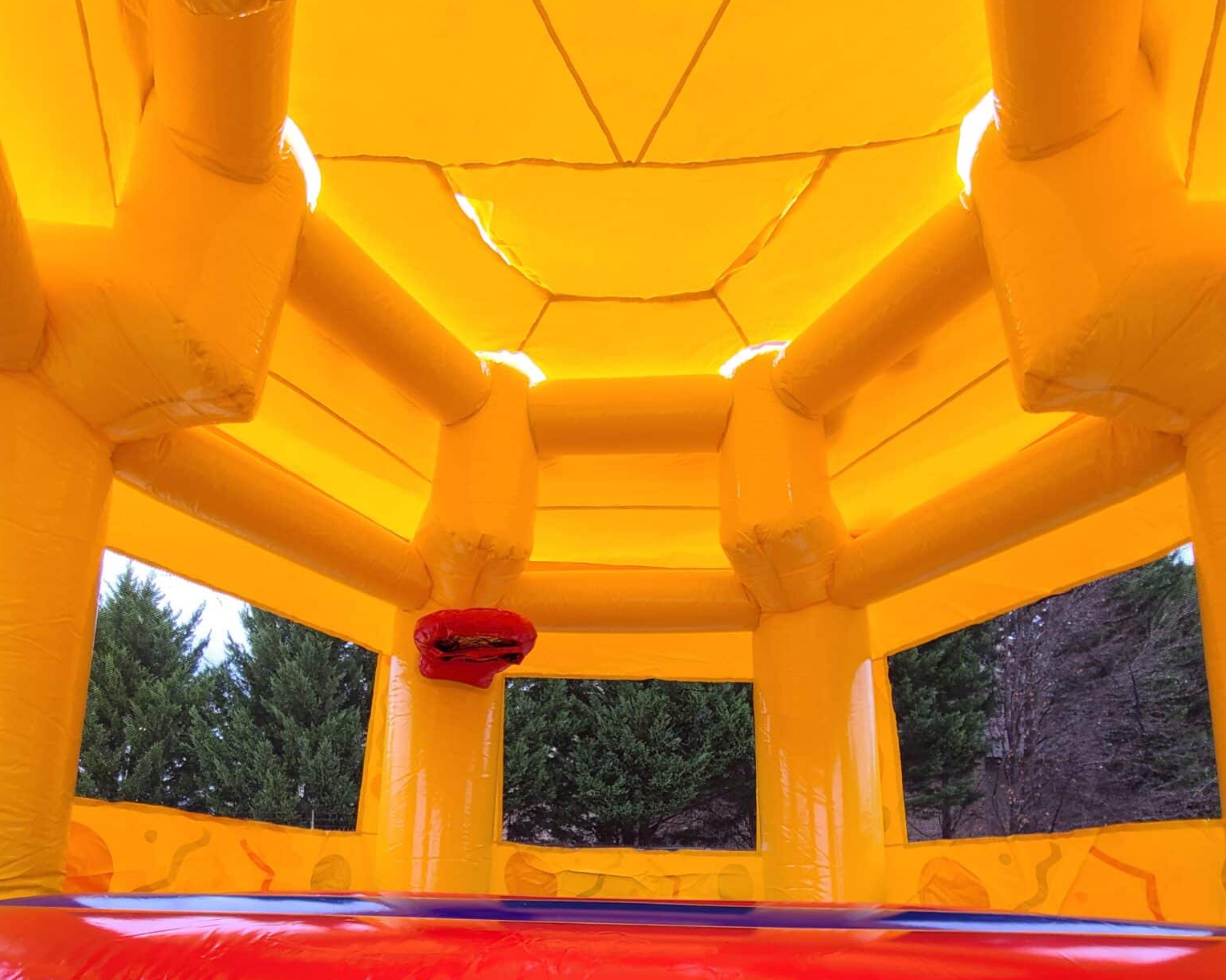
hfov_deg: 89.6
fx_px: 617
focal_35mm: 17
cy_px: 779
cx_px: 613
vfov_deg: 69.7
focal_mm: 2.2
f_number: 2.2
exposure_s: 1/160
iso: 50
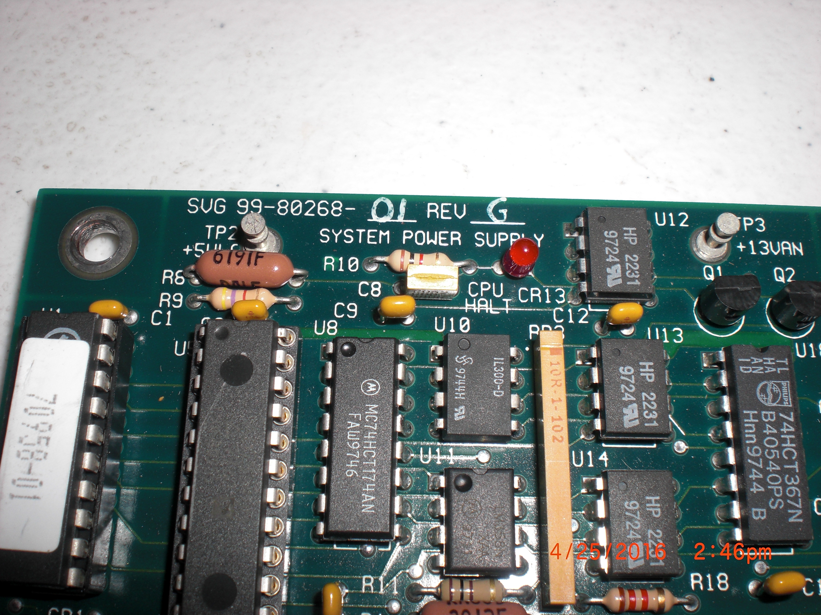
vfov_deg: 37.7
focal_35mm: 38
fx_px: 901
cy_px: 308
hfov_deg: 49.0
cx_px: 410
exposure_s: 1/60
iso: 64
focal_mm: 6.3
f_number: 5.6
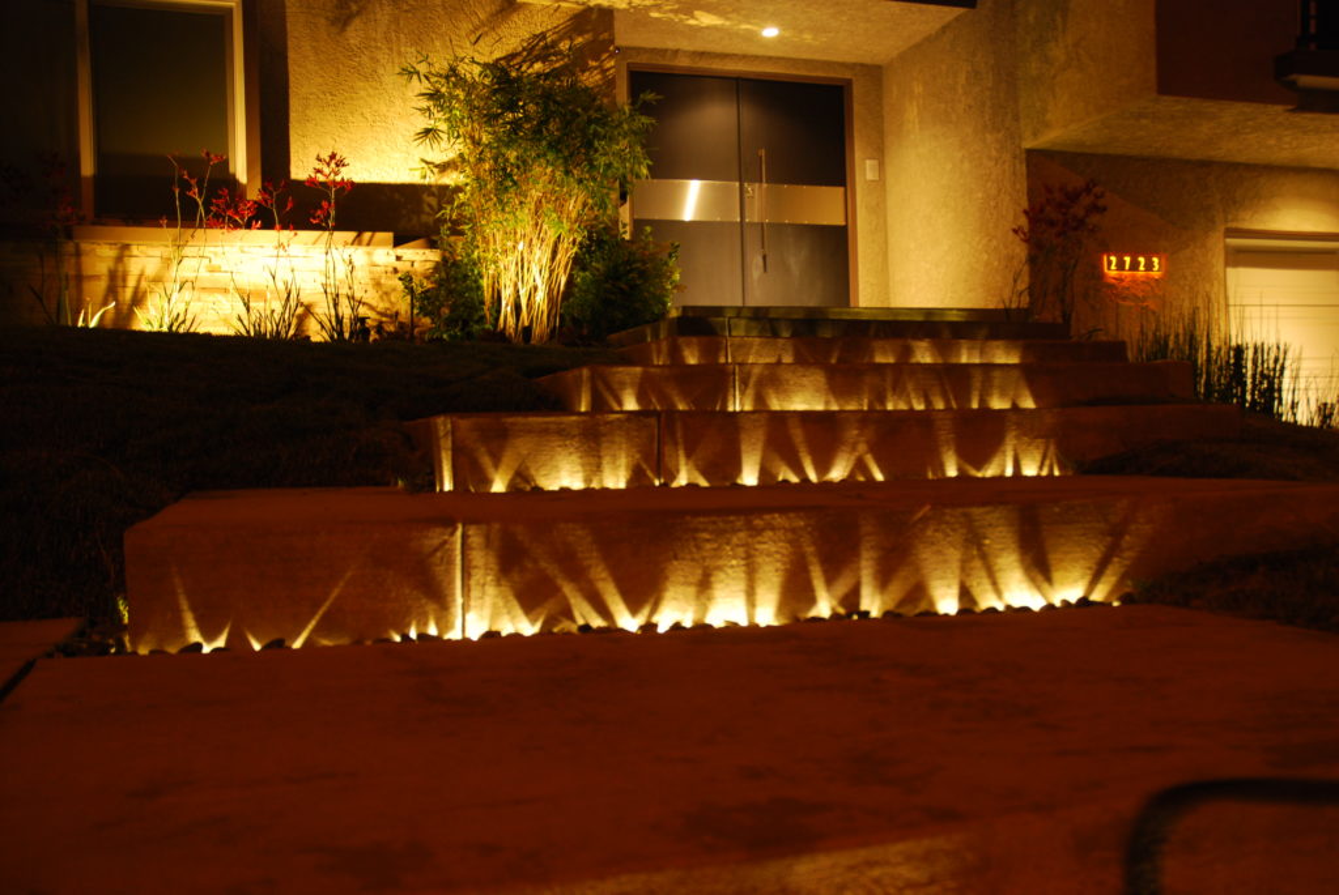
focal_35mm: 36
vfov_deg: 37.0
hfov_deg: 53.1
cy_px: 448
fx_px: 1340
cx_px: 670
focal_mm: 24
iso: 320
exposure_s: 1.5
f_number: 3.8
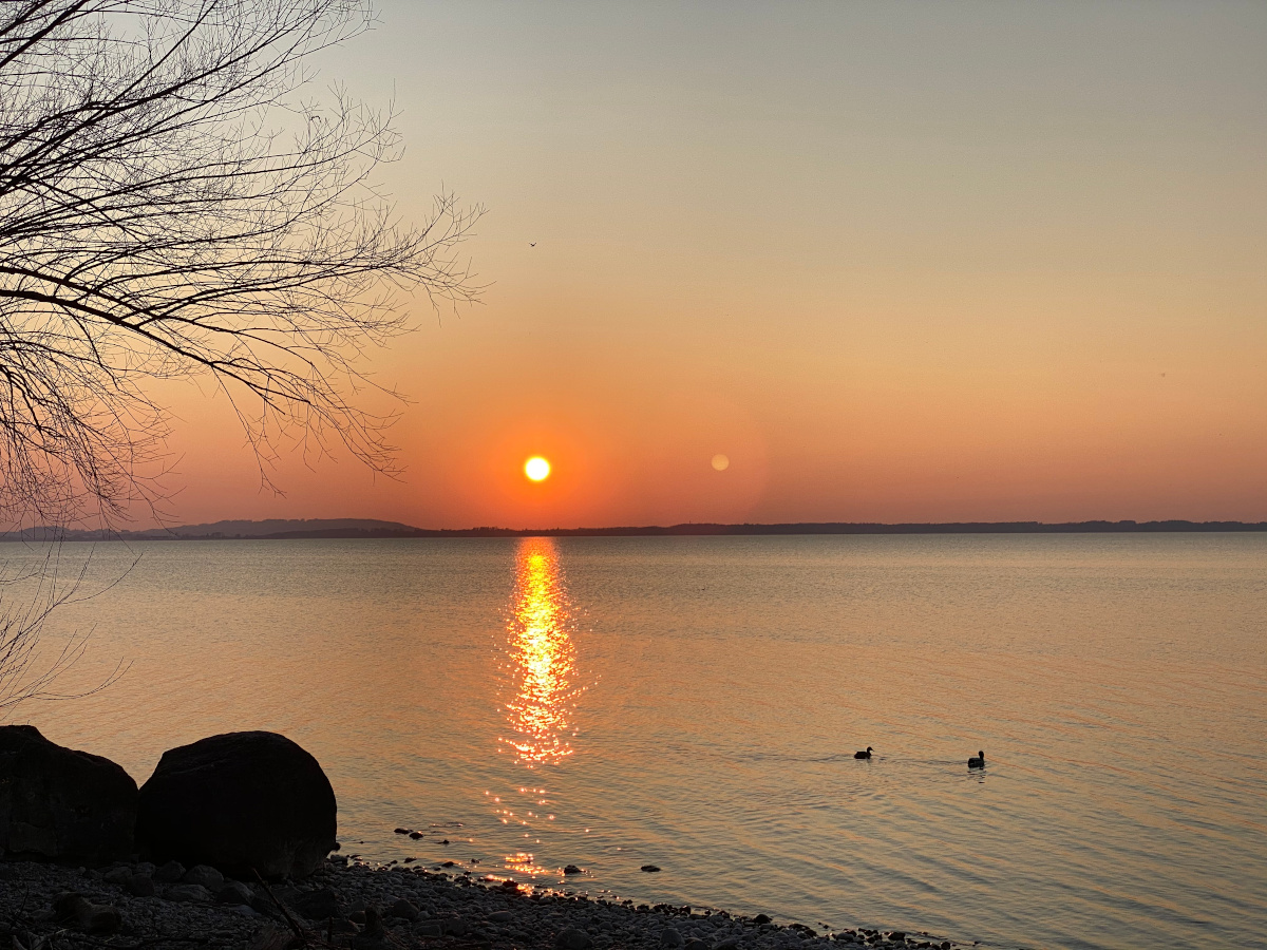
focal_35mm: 52
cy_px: 475
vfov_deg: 28.0
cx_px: 634
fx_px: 1903
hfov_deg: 36.8
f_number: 2
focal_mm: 6
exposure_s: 1/773
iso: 20
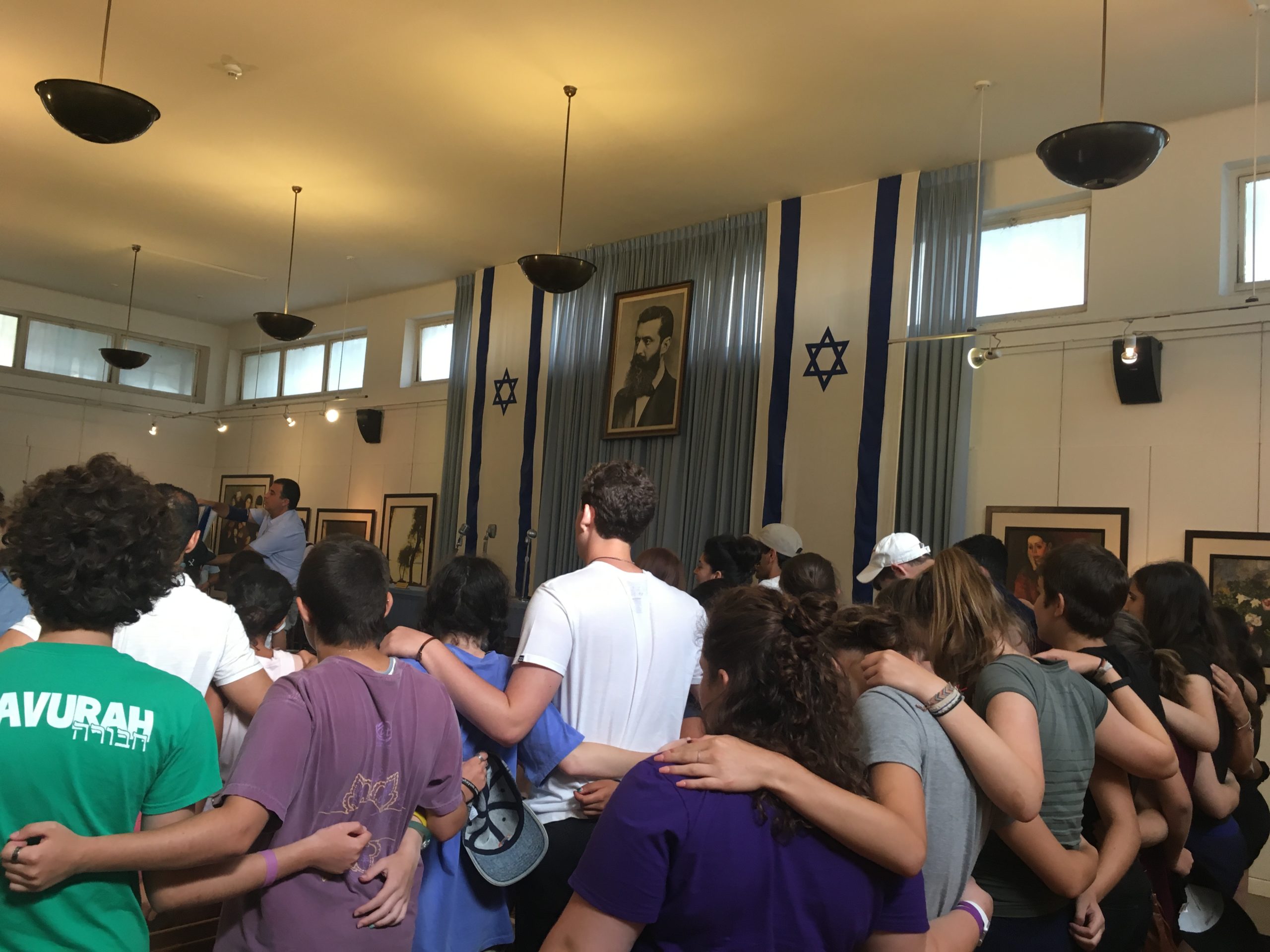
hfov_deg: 61.7
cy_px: 476
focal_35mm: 29
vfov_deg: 48.2
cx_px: 635
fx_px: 1064
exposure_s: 1/33
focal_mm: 4.15
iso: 64
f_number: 2.2
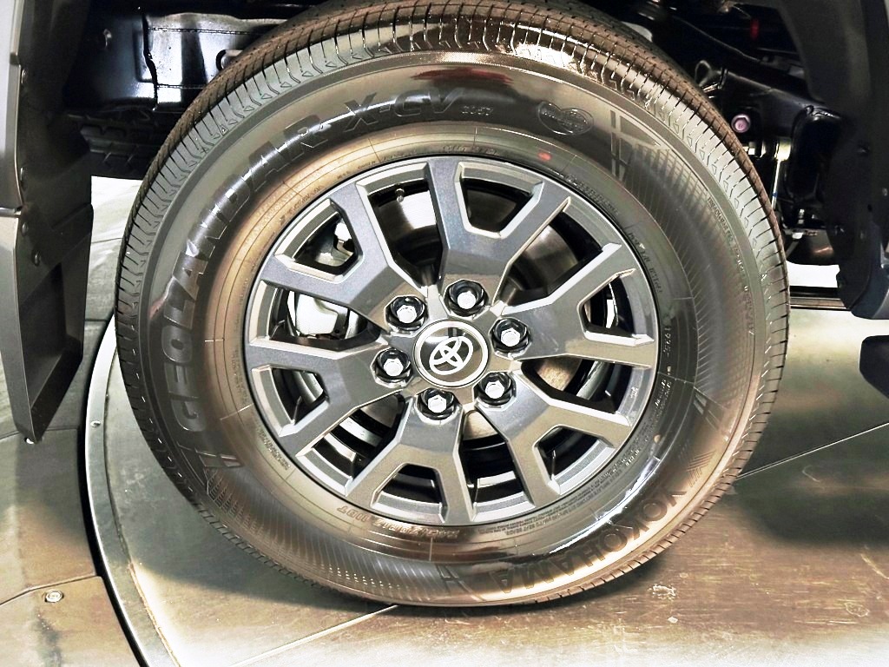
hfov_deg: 39.7
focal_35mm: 48
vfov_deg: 30.3
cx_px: 444
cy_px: 334
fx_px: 1233
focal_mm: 6.86
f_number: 1.78
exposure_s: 1/24
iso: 640
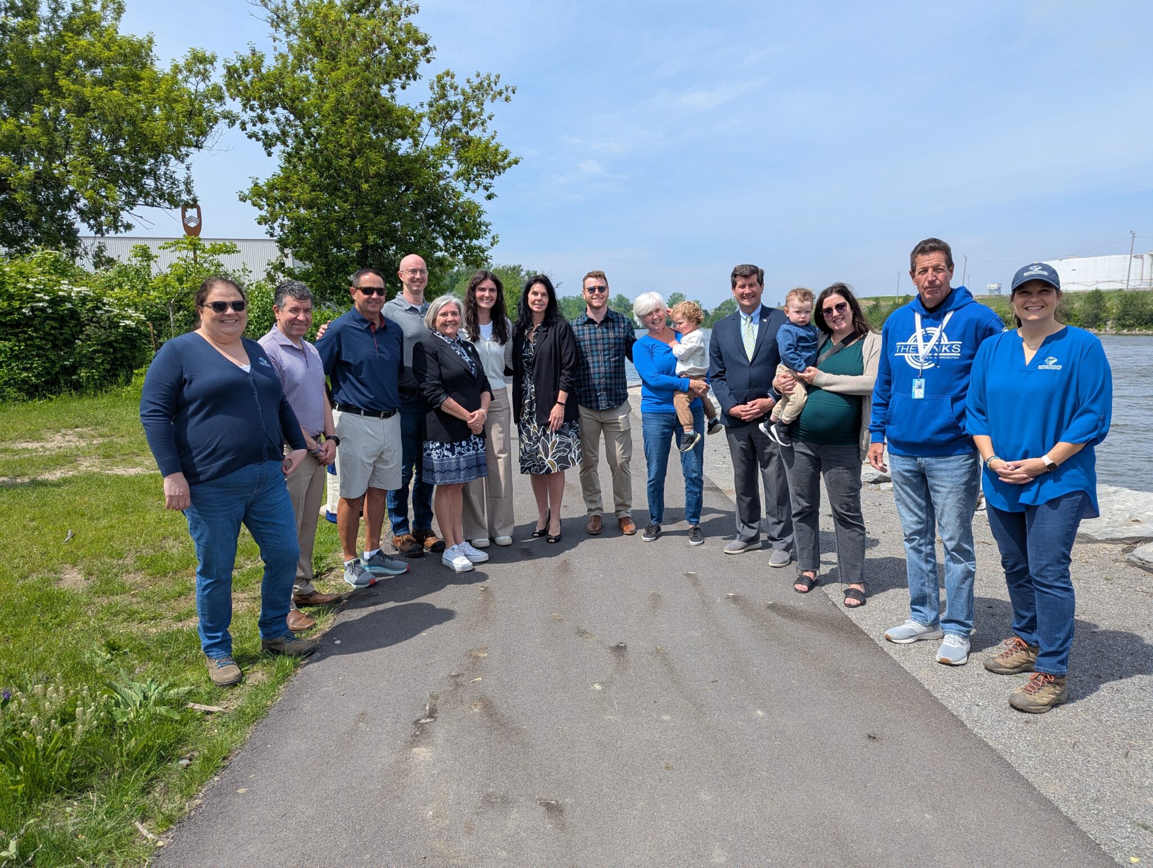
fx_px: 801
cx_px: 576
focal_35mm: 24
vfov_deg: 56.9
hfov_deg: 71.5
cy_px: 434
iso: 39
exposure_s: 1/1508
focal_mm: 6.81
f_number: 1.85
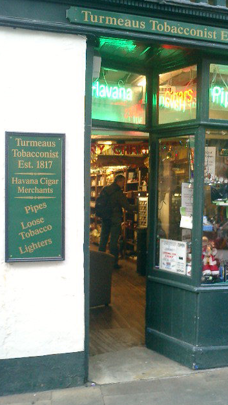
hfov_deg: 29.6
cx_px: 138
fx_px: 430
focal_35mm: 40
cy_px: 201
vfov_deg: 50.5
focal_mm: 7.5
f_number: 3.2
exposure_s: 1/50
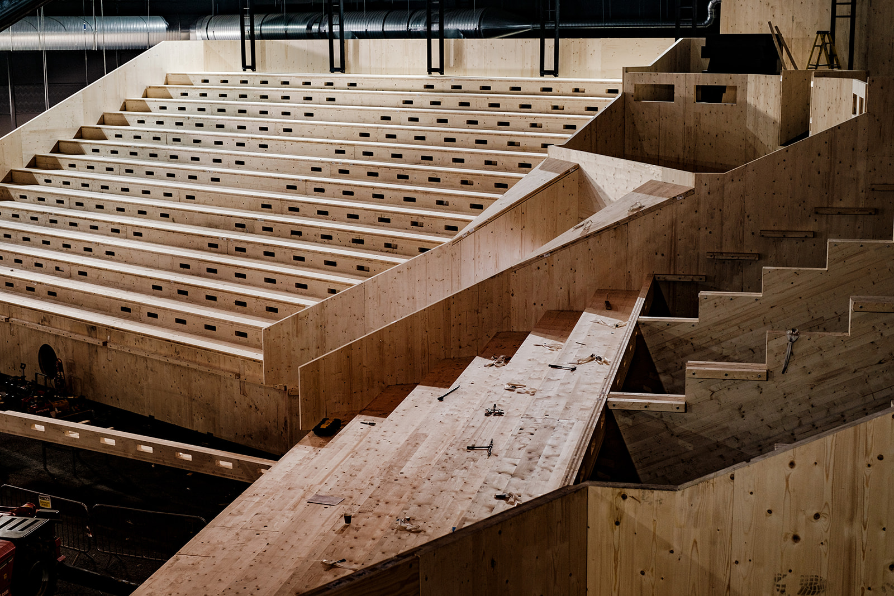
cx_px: 447
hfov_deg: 37.5
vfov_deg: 25.5
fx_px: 1316
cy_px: 298
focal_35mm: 53
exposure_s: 1/15
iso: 400
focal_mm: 35
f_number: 4
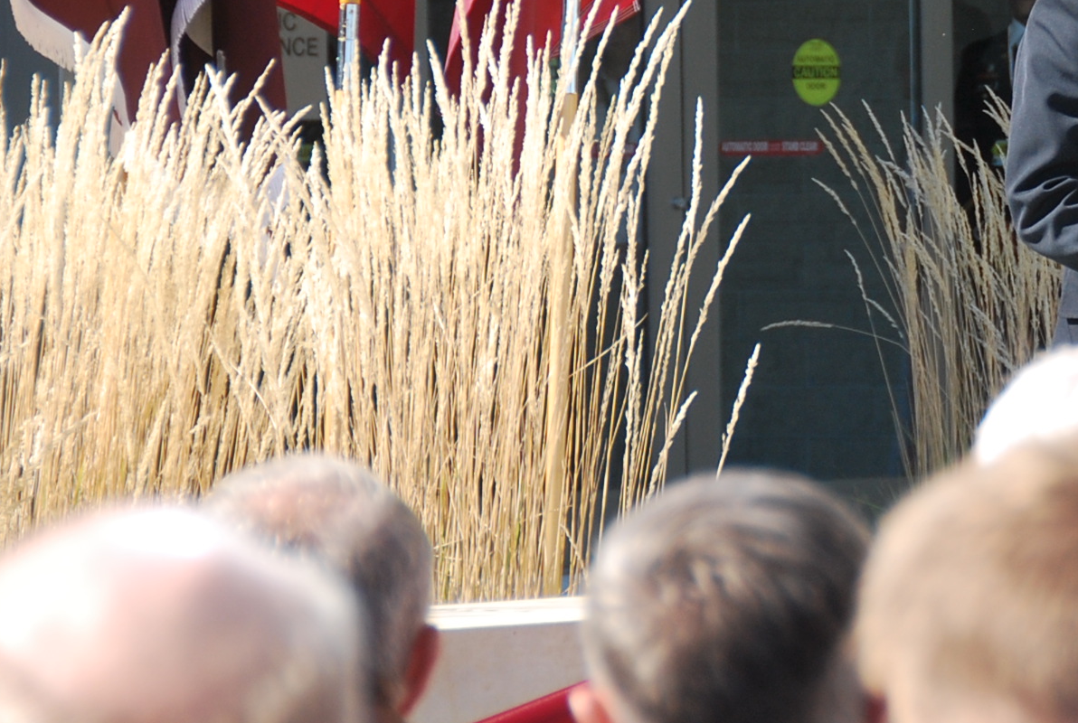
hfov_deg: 5.9
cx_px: 1267
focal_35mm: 346
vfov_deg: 4.0
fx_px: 10388
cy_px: 17
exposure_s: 1/400
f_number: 5.3
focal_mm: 95
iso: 200
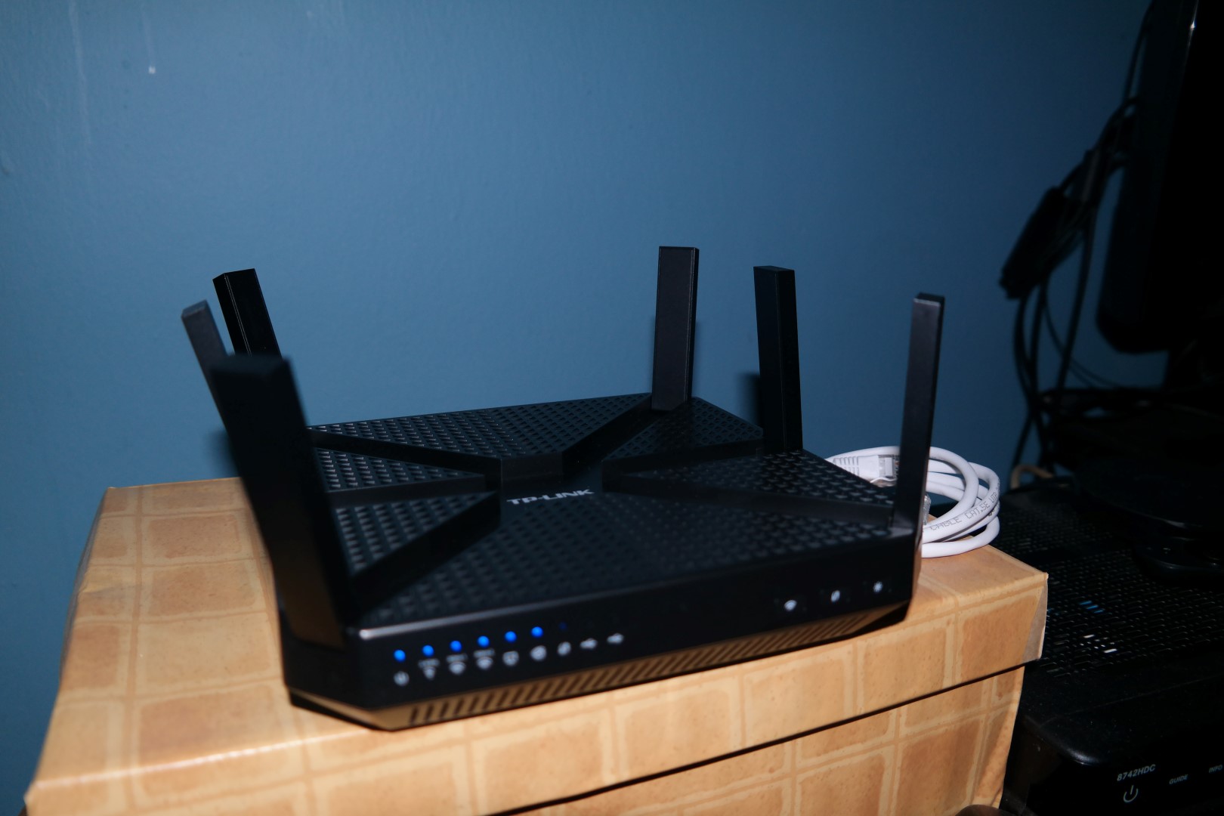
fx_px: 918
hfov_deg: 67.4
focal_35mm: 27
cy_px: 408
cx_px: 612
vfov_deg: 47.9
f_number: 3.5
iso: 400
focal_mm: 18
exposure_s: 1/40
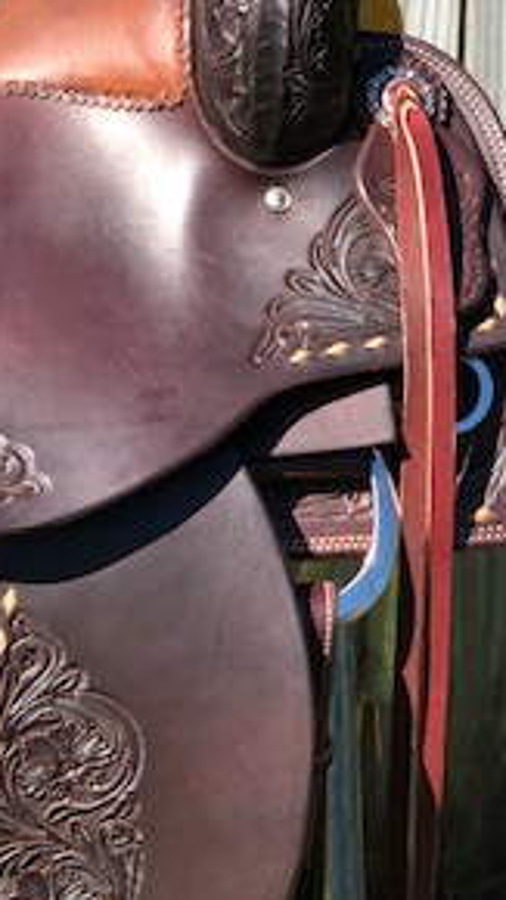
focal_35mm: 125
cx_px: -115
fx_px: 2983
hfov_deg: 9.6
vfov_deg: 17.2
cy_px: 521
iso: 16
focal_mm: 6
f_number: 2.4
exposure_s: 1/412
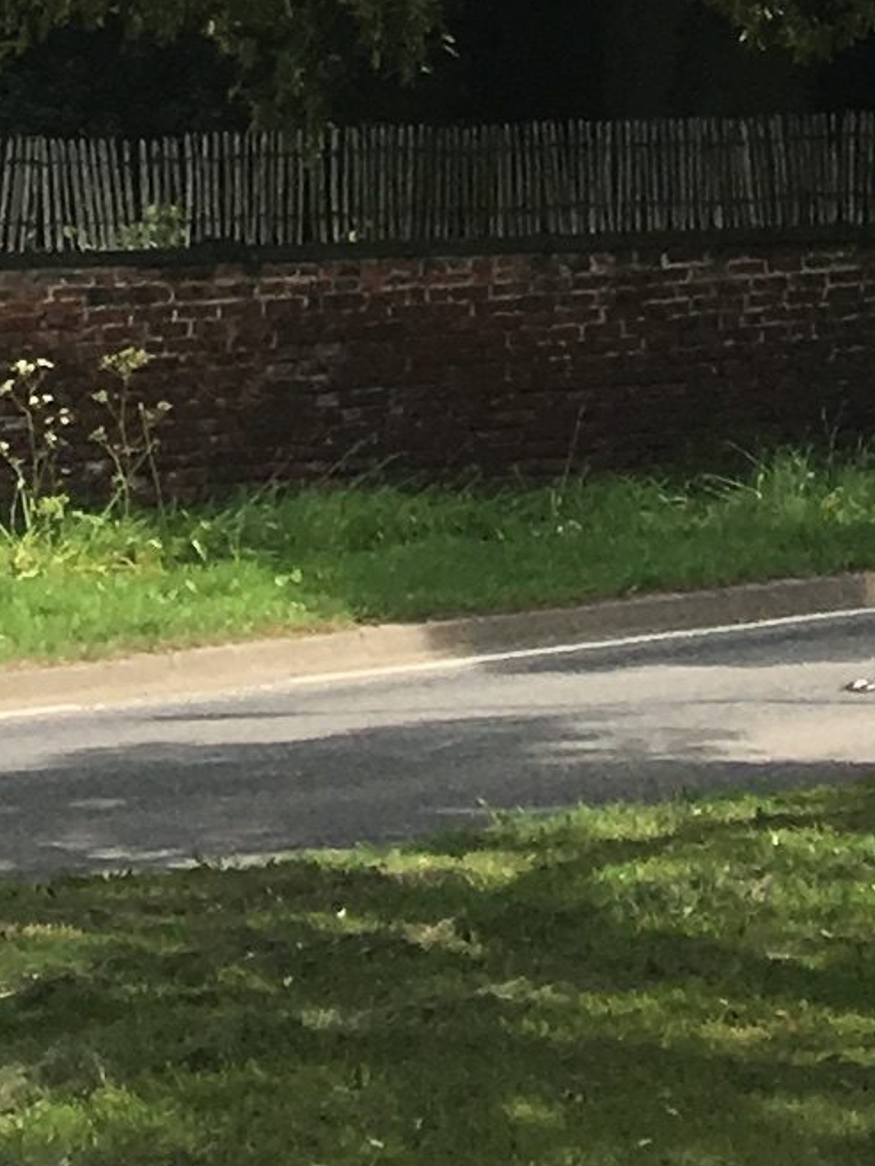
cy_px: -1956
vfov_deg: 9.4
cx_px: 1226
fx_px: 5997
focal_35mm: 178
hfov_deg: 8.2
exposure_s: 1/777
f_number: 2.2
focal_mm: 4.15
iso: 25
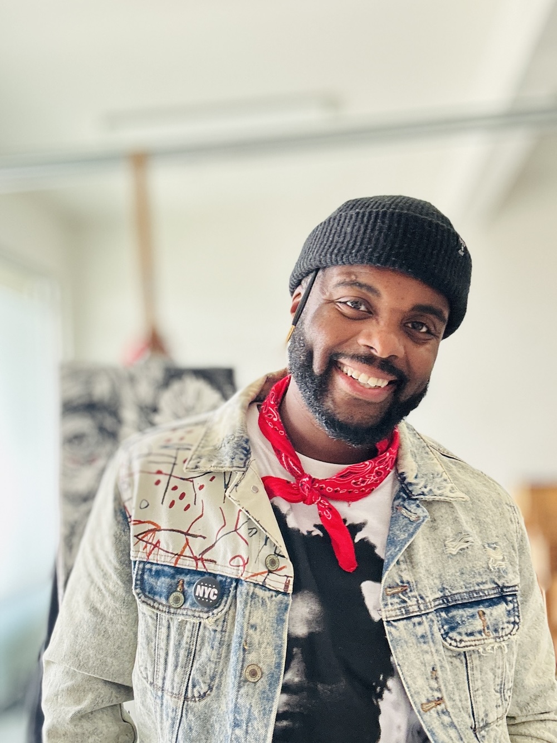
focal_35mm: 30
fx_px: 644
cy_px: 372
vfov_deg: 60.0
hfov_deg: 46.8
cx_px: 278
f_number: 1.9
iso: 200
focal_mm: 2.69
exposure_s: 1/40
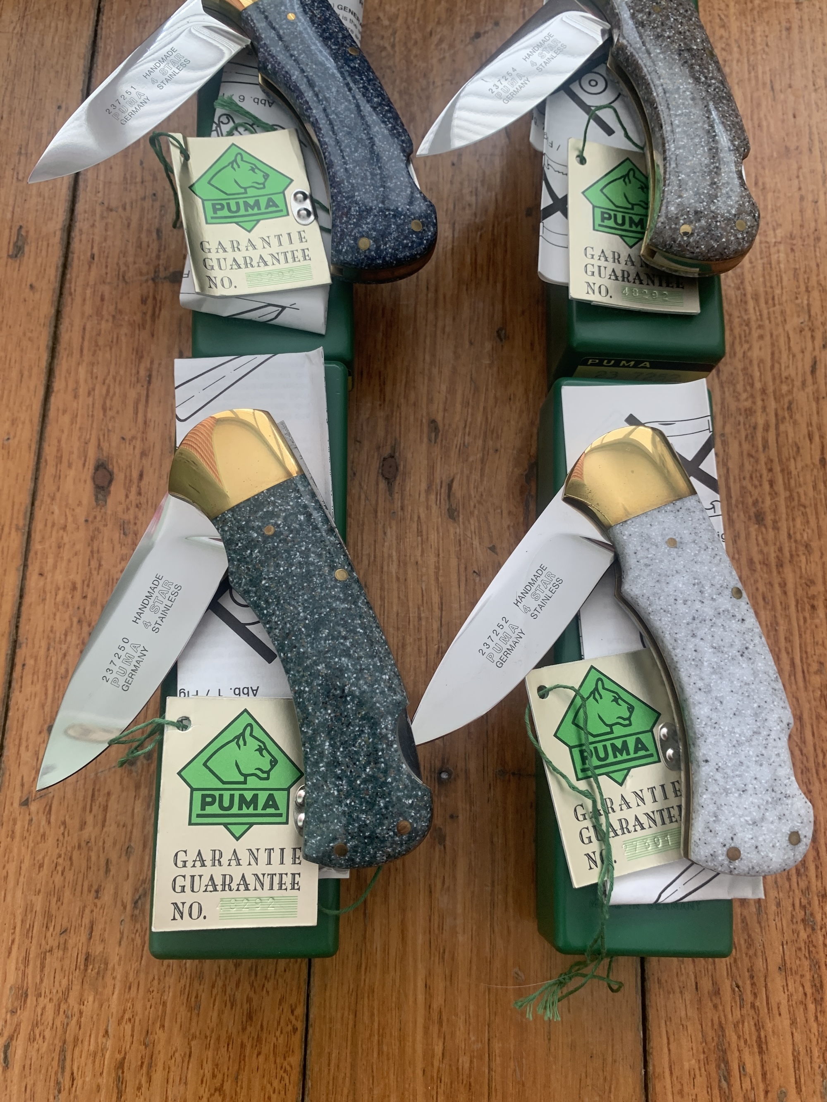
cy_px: 551
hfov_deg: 53.1
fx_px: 828
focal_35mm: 26
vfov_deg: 67.3
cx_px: 414
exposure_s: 1/91
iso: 100
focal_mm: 4.25
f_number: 1.8
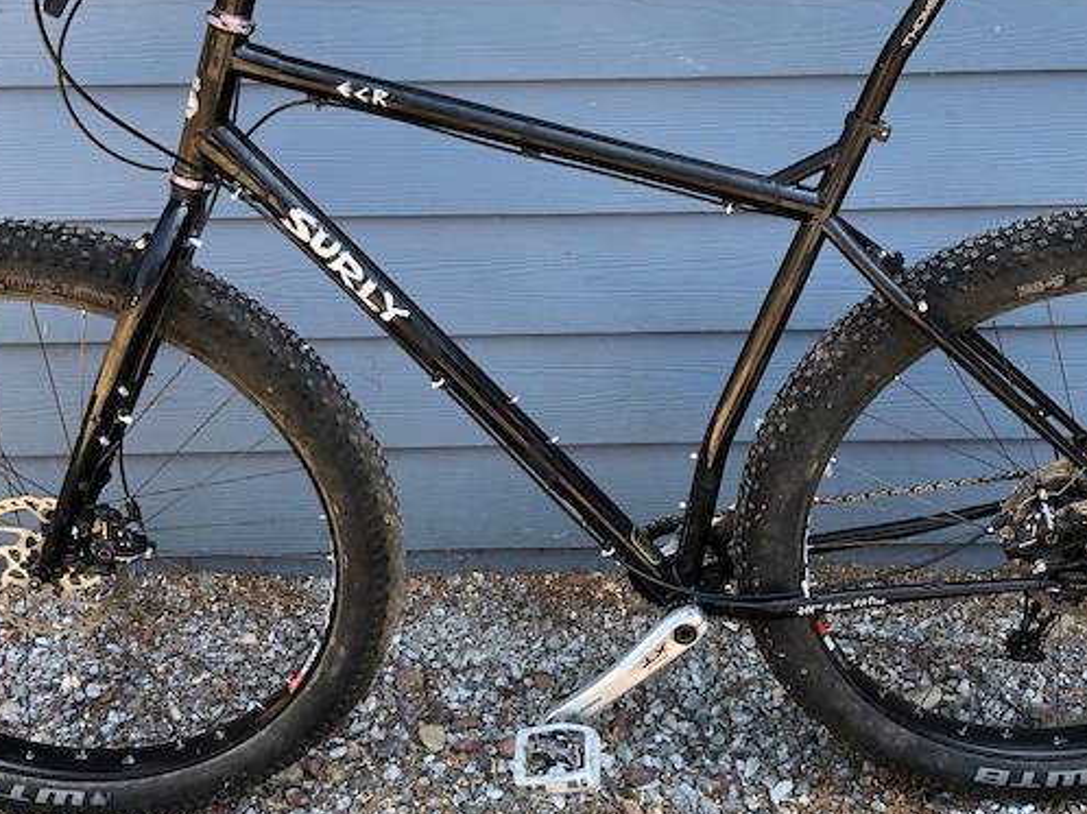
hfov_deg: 42.0
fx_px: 1412
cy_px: 364
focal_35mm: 45
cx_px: 631
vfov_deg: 32.1
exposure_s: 1/126
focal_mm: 3.99
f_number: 1.8
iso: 20
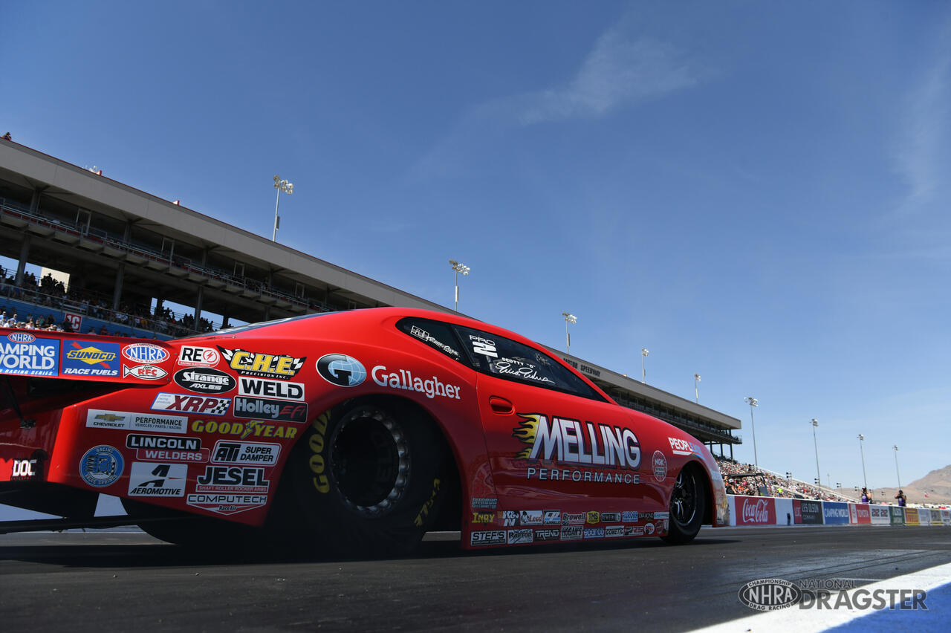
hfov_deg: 65.5
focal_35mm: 28
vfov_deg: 46.4
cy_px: 316
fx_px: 739
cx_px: 476
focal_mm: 28
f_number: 7.1
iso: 320
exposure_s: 1/1600
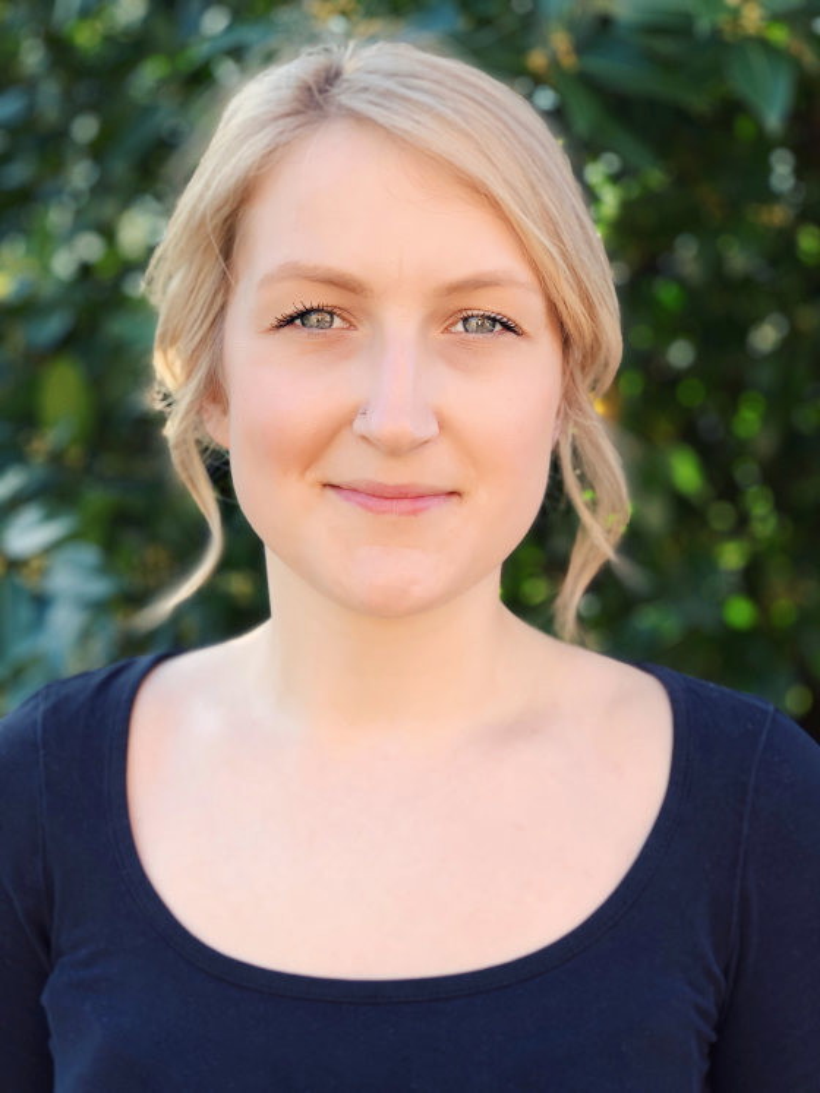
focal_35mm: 52
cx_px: 410
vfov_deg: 36.8
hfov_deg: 28.0
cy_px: 546
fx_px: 1643
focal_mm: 6
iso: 16
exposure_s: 1/122
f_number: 2.4
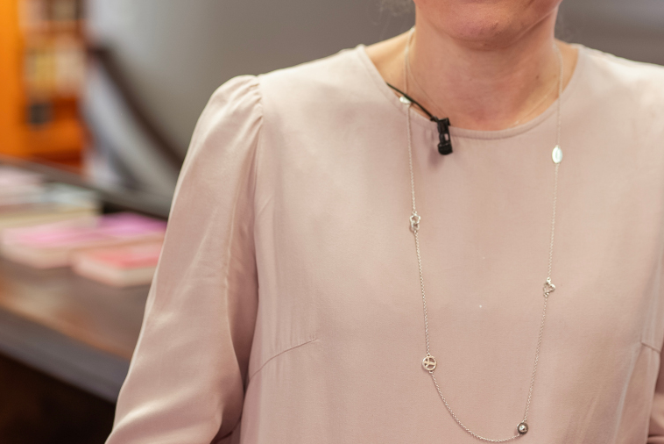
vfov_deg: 13.8
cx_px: 469
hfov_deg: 20.5
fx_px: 1827
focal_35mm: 99
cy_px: 83
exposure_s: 1/50
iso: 640
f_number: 1.8
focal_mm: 50
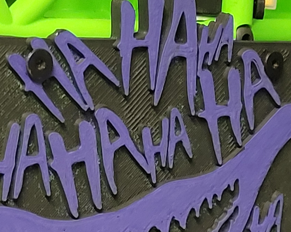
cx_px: 93
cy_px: 215
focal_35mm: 61
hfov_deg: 30.7
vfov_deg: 24.2
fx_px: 525
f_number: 1.8
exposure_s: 1/40
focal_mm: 5.4
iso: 640
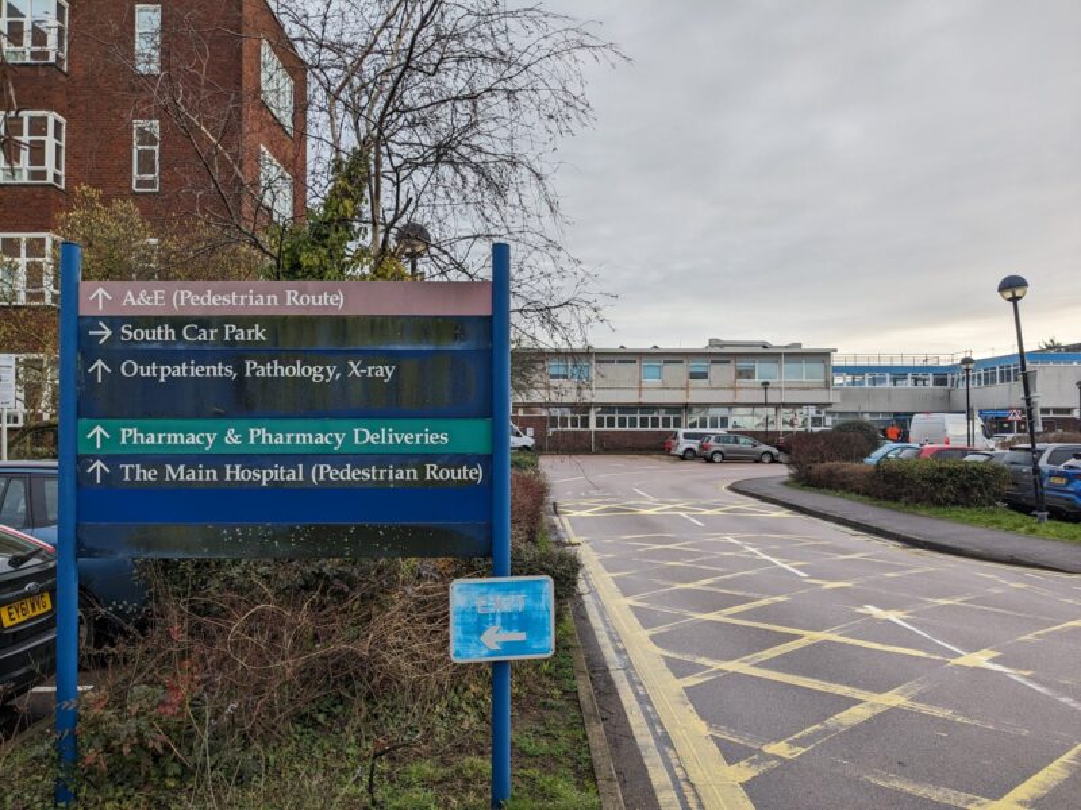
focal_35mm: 27
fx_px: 843
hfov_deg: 65.3
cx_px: 540
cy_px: 405
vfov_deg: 51.4
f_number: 1.73
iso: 48
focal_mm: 4.38
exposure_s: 1/975
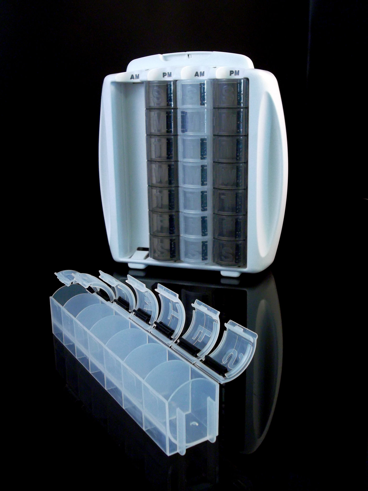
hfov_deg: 38.7
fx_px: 525
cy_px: 246
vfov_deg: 50.1
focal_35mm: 37
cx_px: 184
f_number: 4
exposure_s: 1/50
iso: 400
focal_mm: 6.6
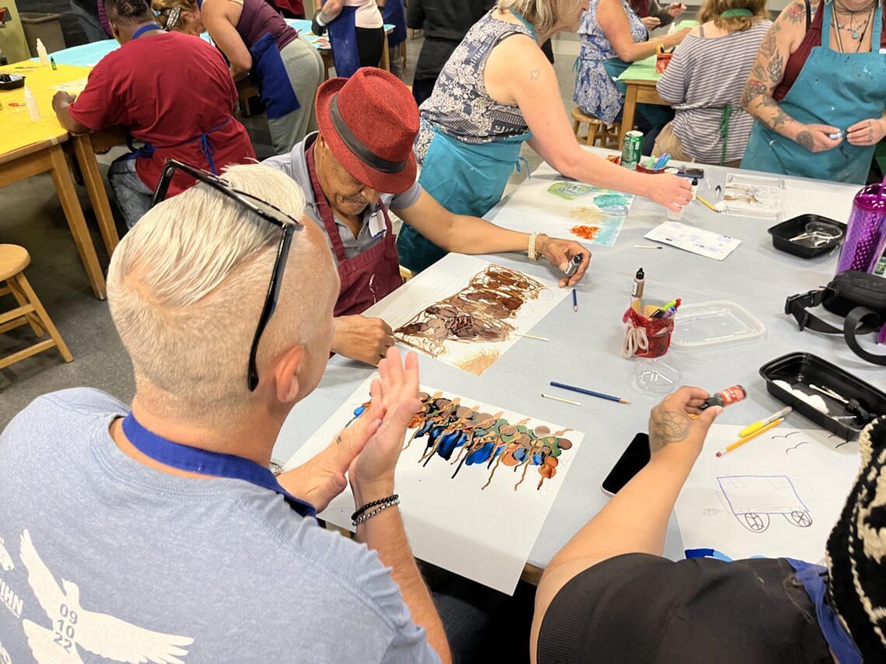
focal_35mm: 26
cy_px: 332
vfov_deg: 53.1
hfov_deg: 67.3
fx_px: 665
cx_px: 443
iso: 125
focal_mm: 5.1
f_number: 1.6
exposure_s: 1/60
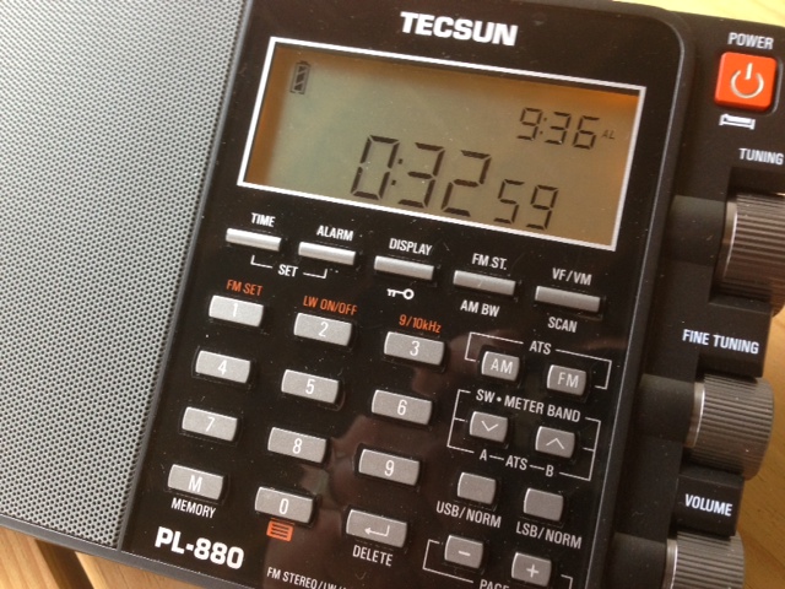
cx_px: 392
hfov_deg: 55.4
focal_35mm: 33
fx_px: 748
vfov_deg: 42.9
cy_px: 294
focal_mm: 4.12
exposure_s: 1/20
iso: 125
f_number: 2.4
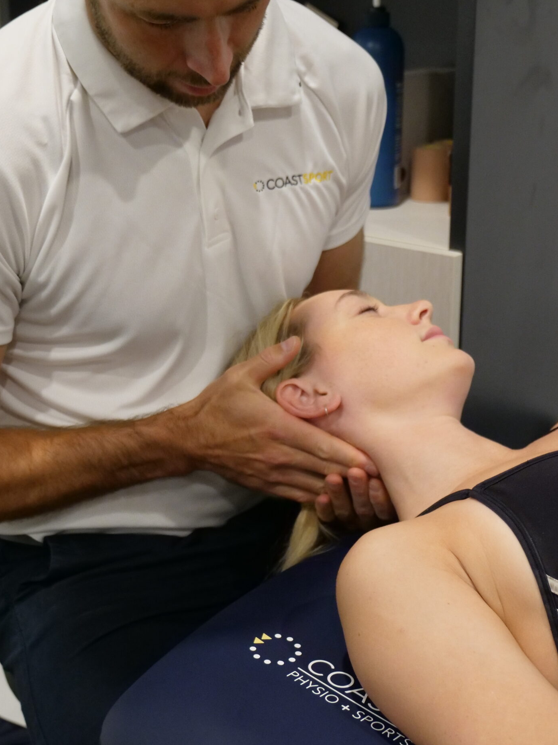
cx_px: 320
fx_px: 1247
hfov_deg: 25.2
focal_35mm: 58
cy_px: 472
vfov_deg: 33.1
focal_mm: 21
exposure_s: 1/60
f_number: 2.8
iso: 2000
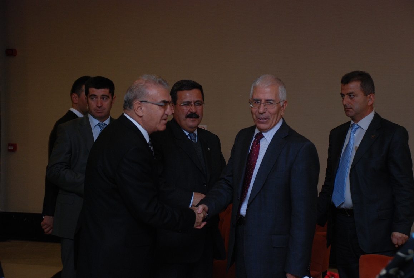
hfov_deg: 26.9
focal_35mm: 75
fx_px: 865
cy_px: 139
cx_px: 207
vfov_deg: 18.3
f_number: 5
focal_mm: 50
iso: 400
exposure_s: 1/60
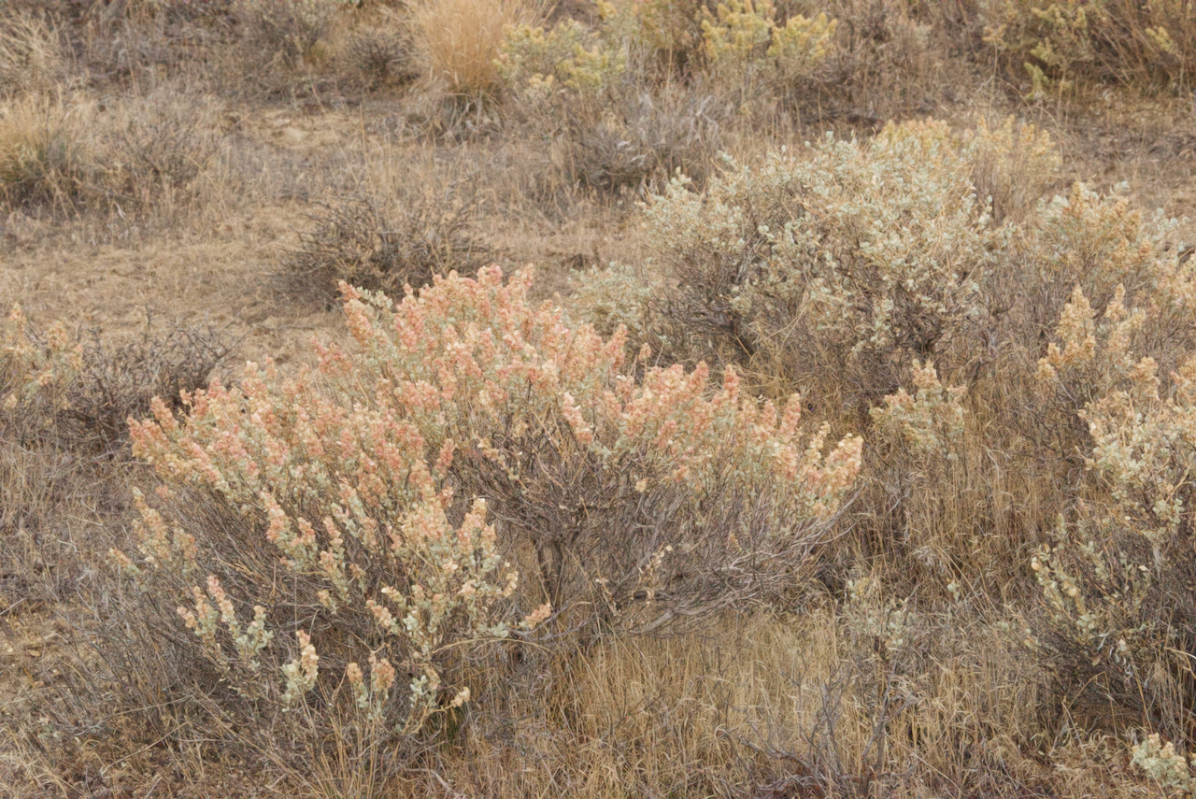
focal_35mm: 135
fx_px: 4487
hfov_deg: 15.2
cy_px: 400
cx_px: 598
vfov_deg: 10.2
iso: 12800
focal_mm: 135
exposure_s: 1/640
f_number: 22
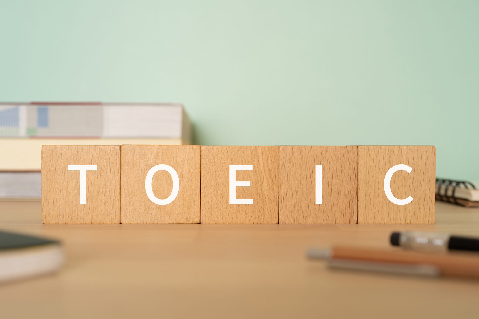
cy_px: 160
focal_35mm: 50
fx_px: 665
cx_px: 240
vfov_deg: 27.0
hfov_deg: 39.6
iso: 100
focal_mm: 50
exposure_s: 1/2
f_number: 5.6
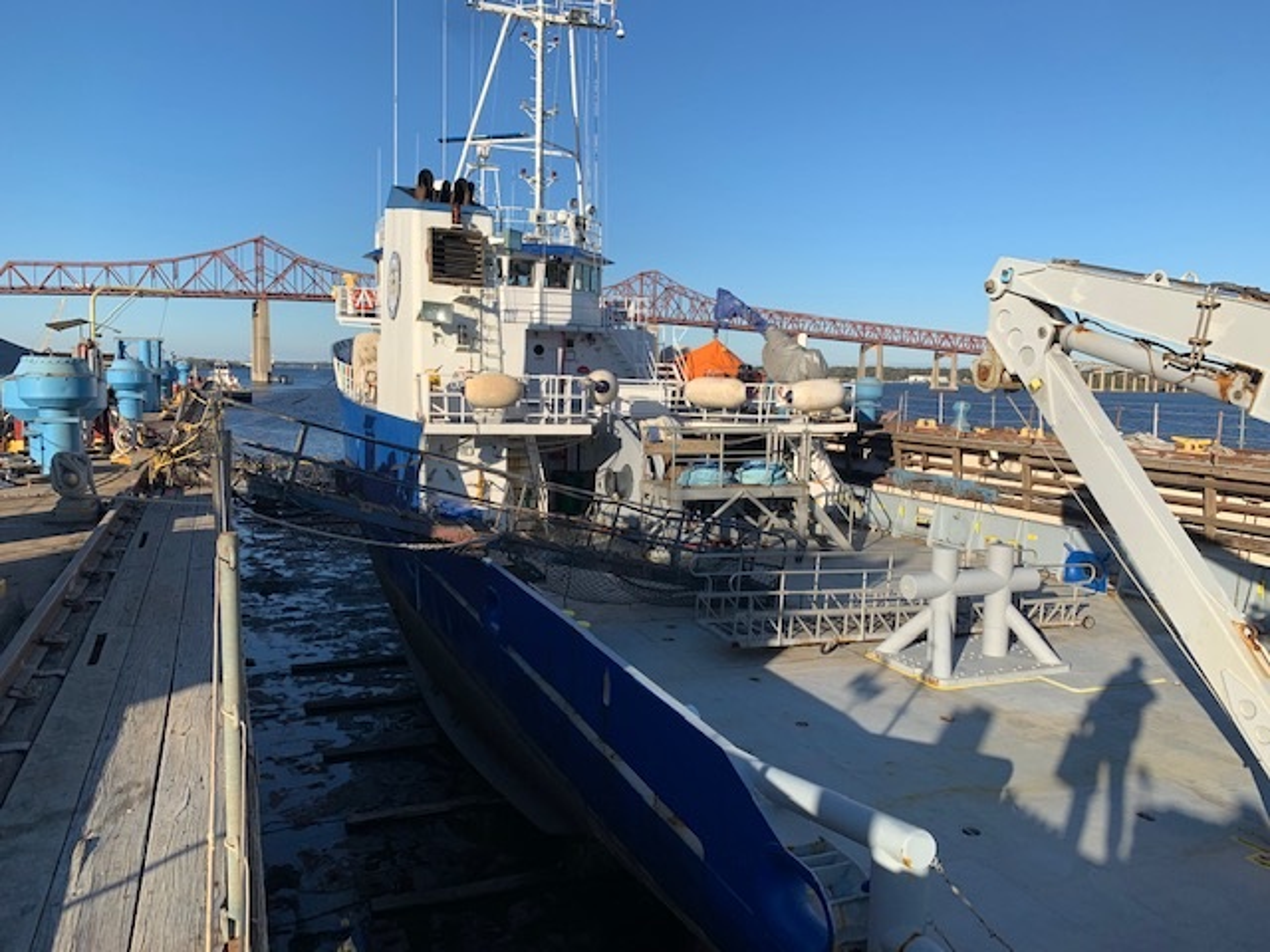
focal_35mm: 26
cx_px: 635
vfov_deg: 53.1
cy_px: 476
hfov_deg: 67.3
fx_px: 954
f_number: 1.8
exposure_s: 1/2257
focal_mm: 4.25
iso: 25
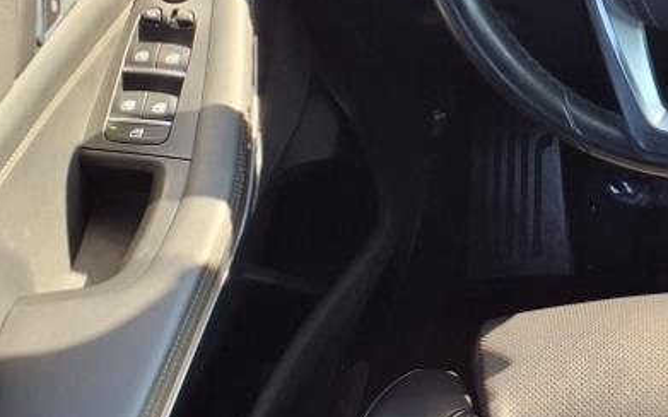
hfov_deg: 24.9
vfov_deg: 17.3
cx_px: 793
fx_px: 1365
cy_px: 154
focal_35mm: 75
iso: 40
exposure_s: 1/120
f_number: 1.9
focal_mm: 3.58
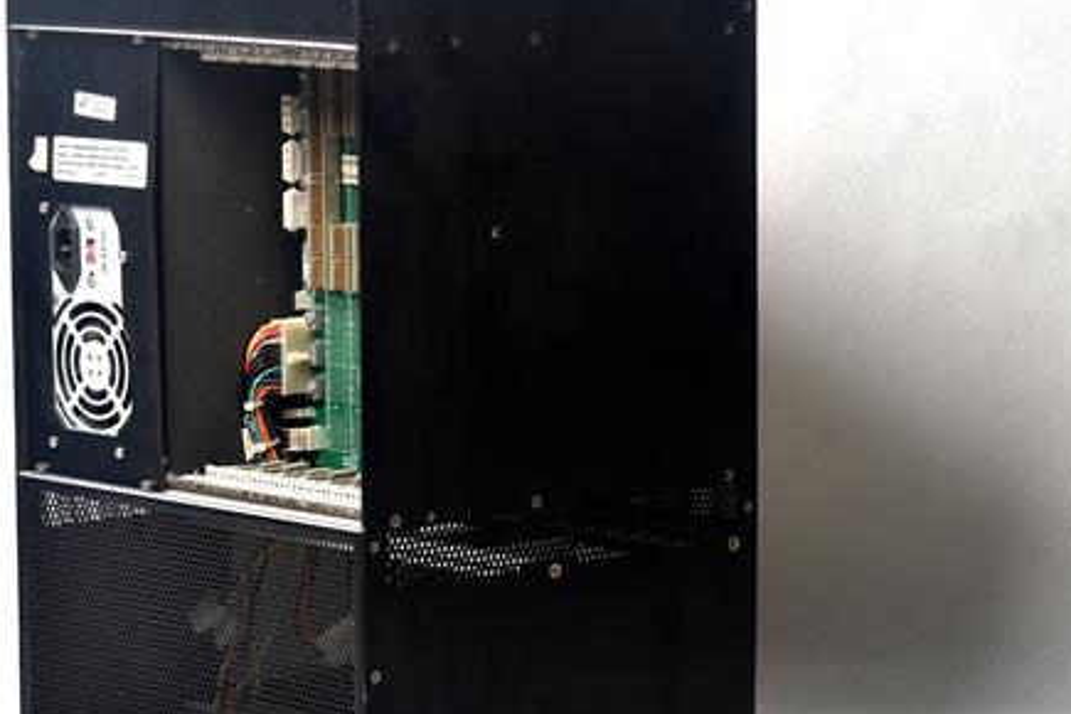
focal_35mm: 114
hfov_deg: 18.0
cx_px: 384
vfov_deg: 12.1
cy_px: 389
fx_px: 3382
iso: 200
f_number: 10
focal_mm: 55
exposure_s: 1/250
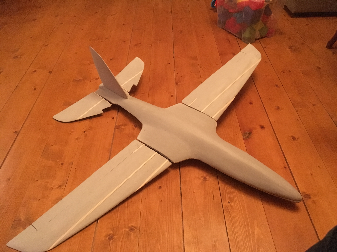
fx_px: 282
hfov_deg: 61.7
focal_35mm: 29
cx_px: 168
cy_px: 126
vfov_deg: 48.2
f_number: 2.2
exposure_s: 1/17
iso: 320
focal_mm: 4.15
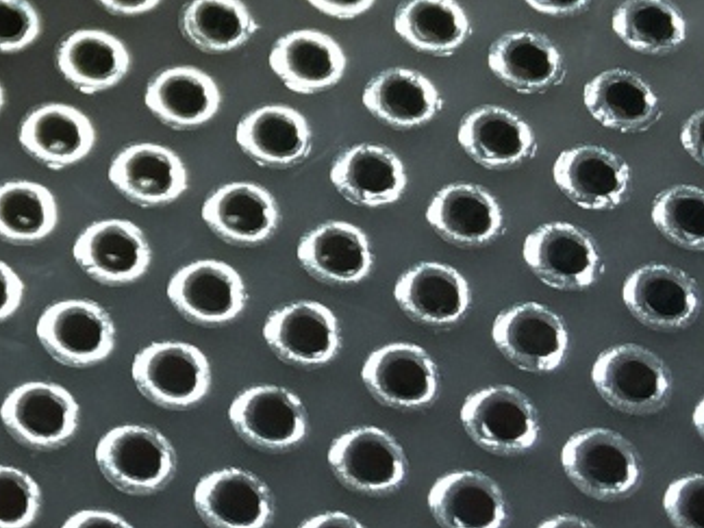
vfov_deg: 10.3
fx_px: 2908
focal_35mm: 143
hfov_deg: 12.1
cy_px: 35
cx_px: -734
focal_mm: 4.15
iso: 32
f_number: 2.2
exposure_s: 1/40
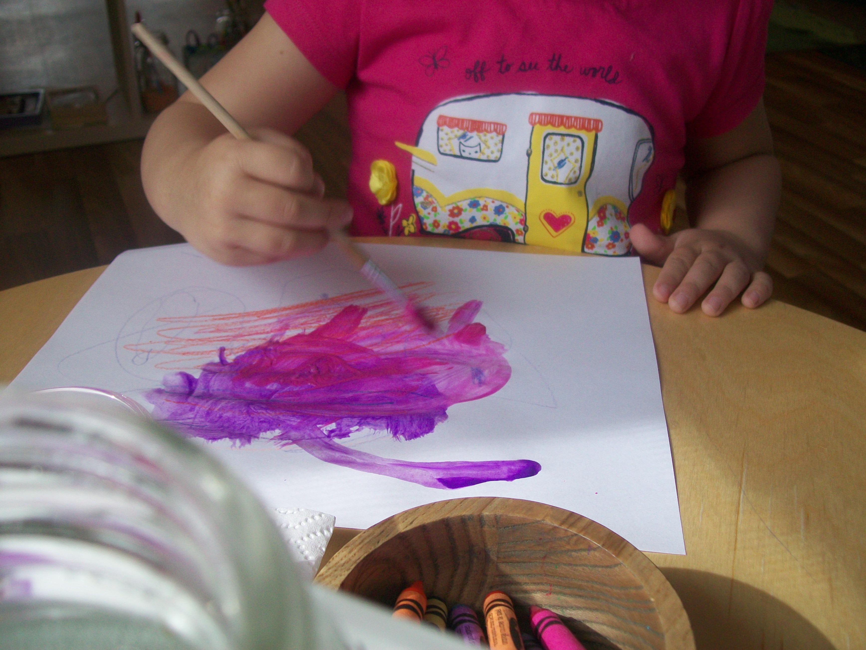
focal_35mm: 36
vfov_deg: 39.7
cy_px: 325
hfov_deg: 51.4
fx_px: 901
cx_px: 433
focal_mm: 6
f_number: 2.7
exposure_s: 1/80
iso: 64
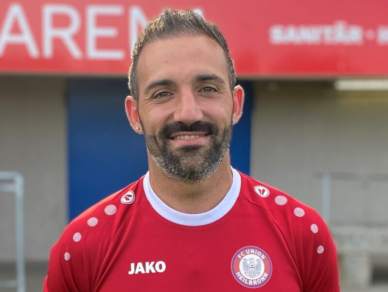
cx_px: 194
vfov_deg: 53.1
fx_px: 292
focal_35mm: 26
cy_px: 146
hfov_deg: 67.3
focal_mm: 4.25
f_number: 1.8
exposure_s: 1/398
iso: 32
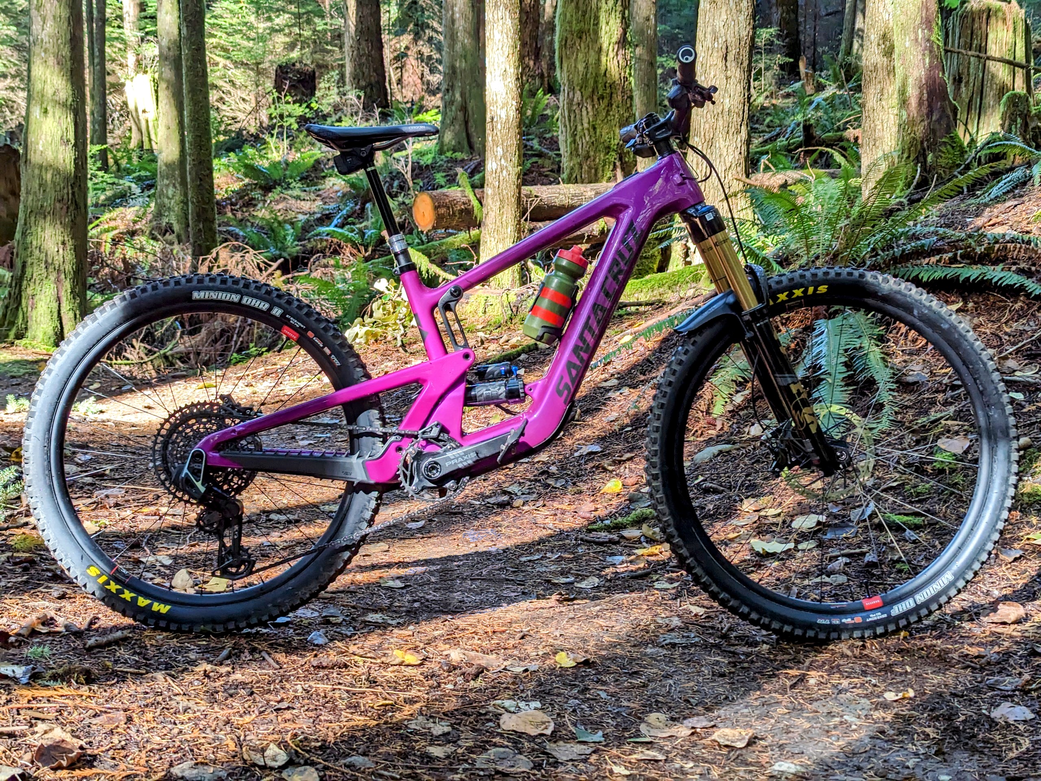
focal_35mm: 48
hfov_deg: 39.7
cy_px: 390
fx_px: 1443
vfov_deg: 30.3
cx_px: 520
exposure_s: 1/62.9
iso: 68
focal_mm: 6.81
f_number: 1.85
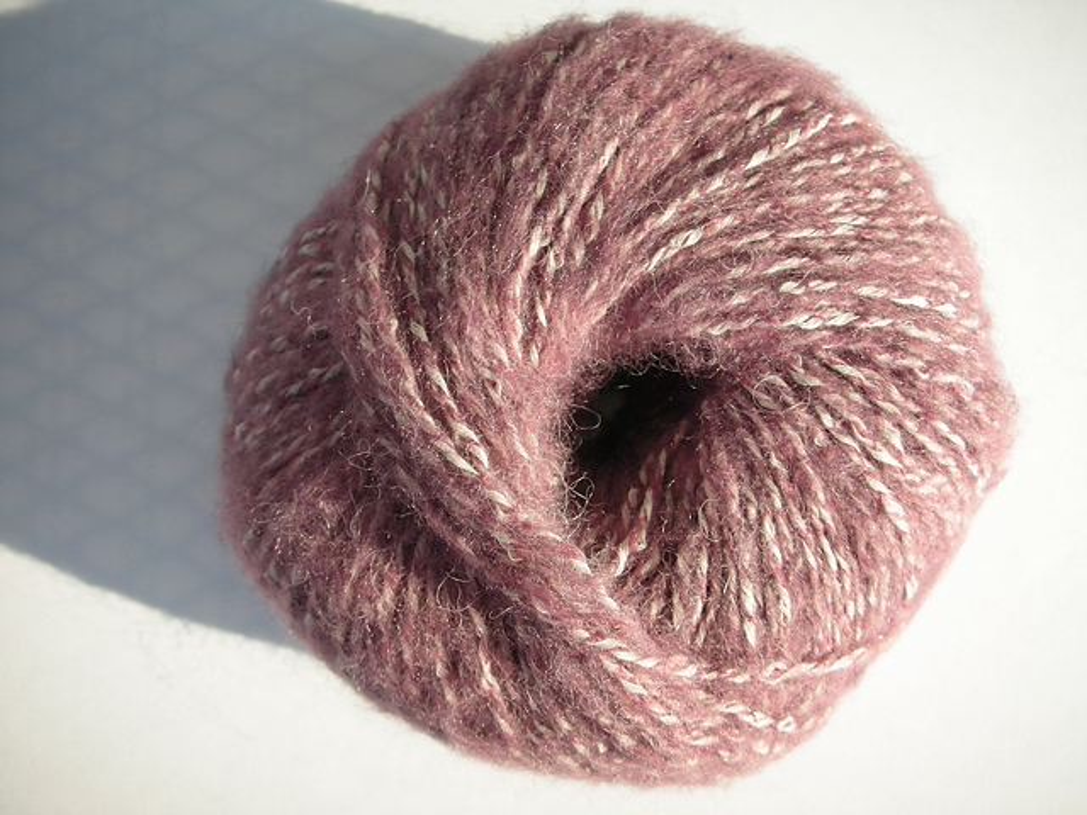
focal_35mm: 35
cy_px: 408
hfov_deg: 52.6
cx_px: 544
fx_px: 1099
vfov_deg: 40.7
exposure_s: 1/346
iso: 50
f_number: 3
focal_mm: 5.8
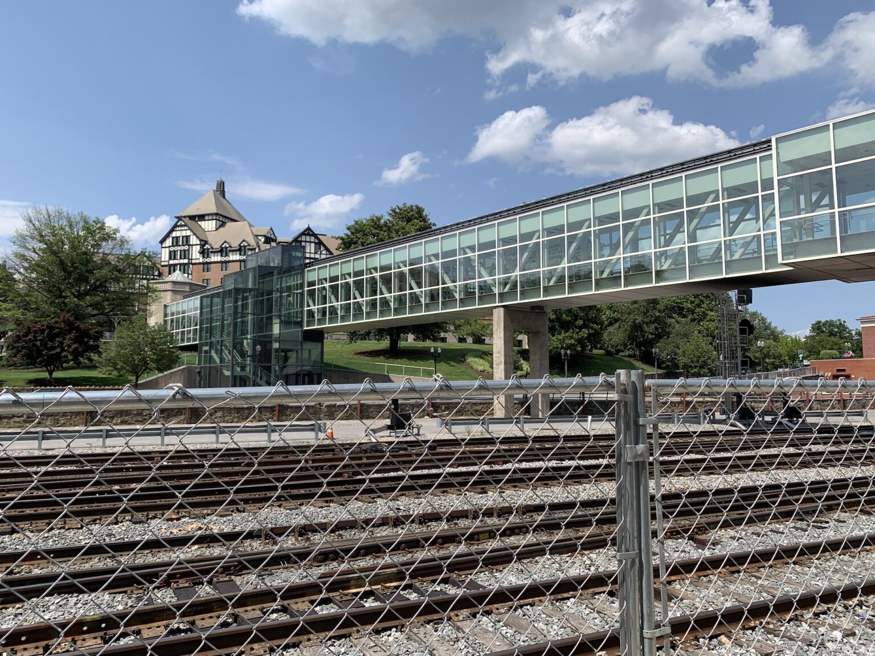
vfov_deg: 53.1
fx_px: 657
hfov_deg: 67.3
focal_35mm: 26
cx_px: 438
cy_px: 328
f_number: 1.8
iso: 25
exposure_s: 1/2481
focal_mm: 4.25
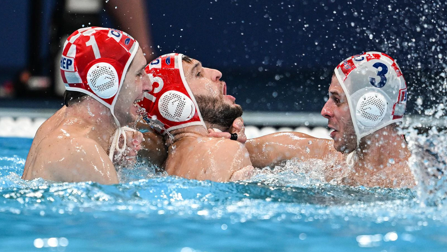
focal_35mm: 630
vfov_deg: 1.9
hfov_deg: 3.4
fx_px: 7468
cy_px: 123
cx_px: 223
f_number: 2.8
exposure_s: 1/1000
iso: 1000
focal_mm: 400
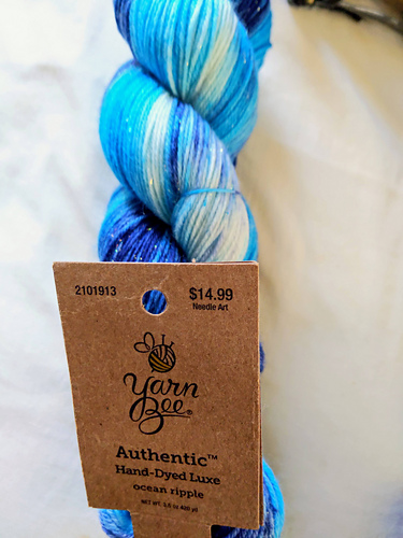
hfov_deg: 53.1
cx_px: 202
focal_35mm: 26
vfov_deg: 67.3
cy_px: 269
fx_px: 404
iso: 167
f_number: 1.8
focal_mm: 4.44
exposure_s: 1/40
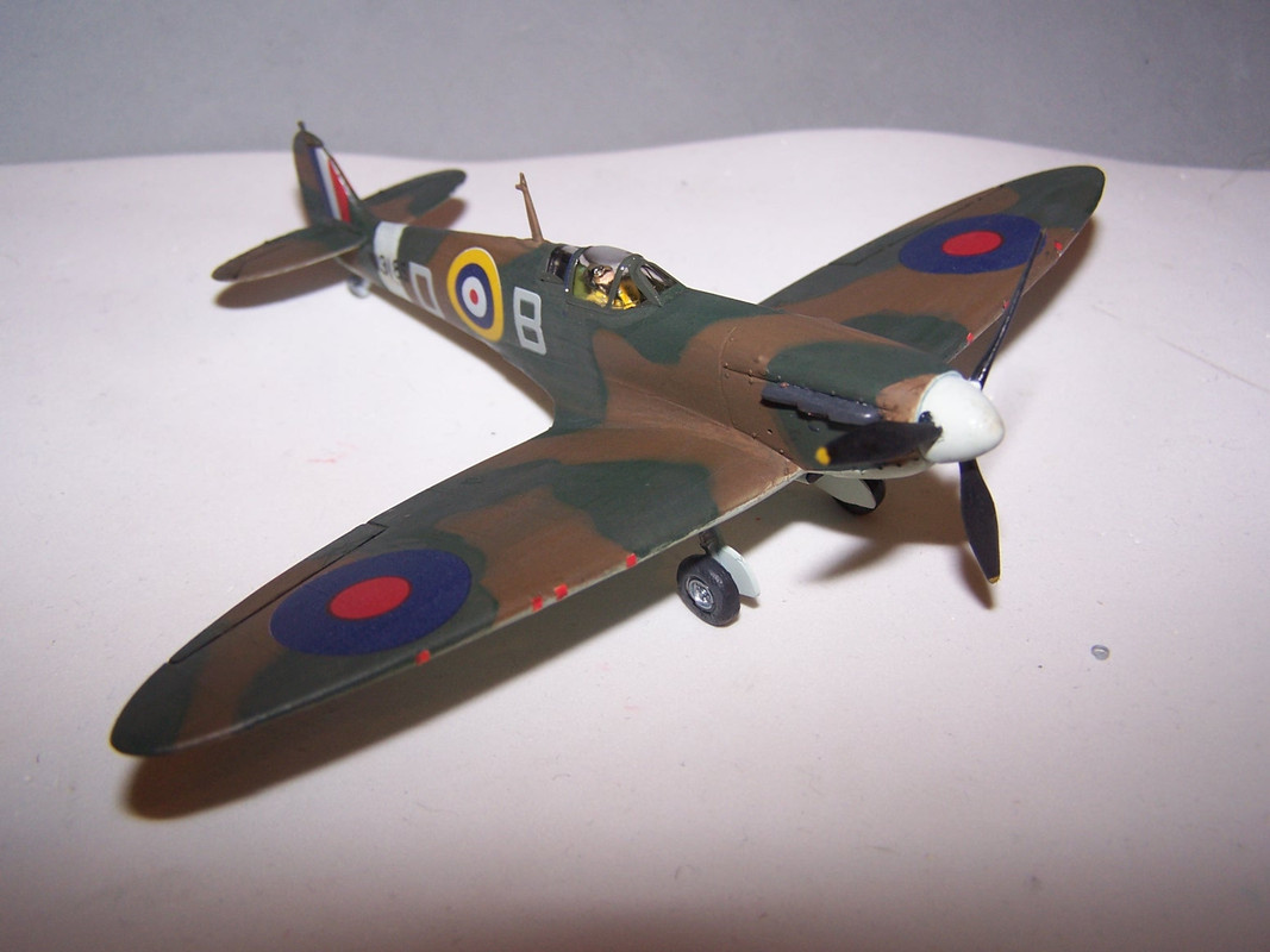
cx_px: 635
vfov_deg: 37.7
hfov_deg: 49.0
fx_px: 1394
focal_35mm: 38
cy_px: 476
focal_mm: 6.3
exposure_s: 1/60
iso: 80
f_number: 2.8
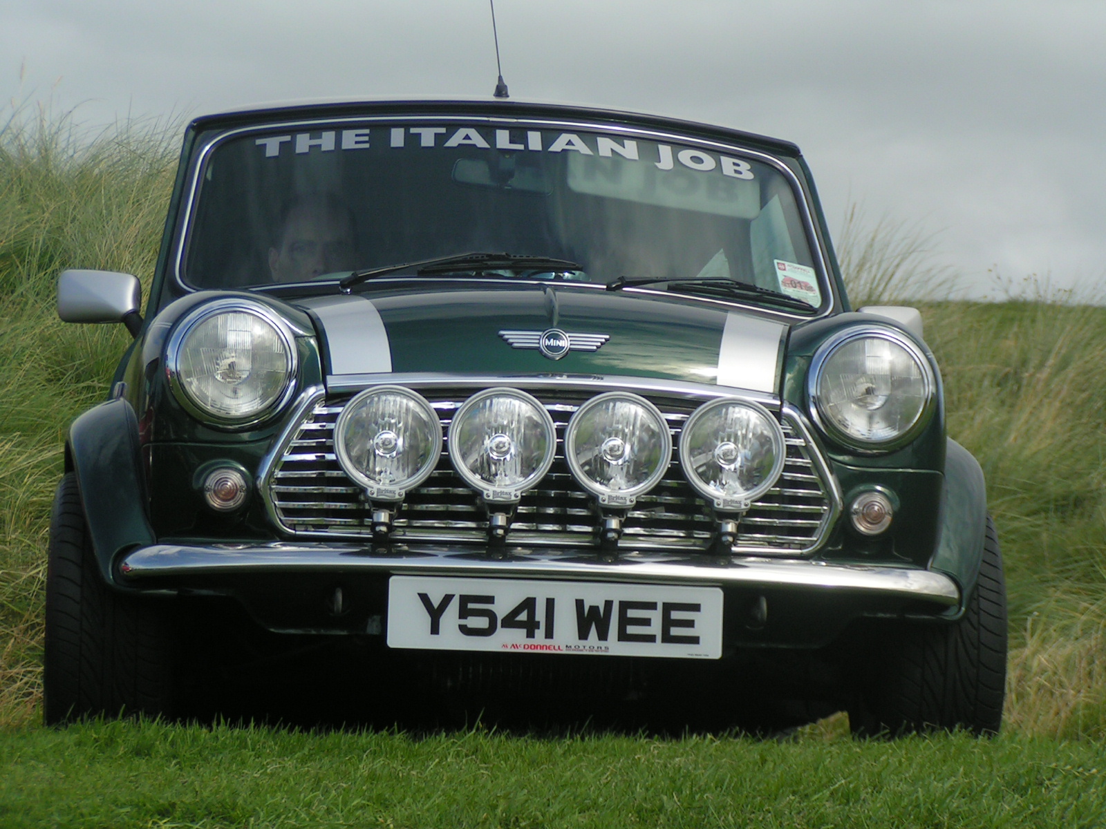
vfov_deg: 9.9
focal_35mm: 150
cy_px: 414
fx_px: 4793
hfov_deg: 13.2
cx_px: 553
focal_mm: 22.9
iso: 50
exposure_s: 1/1000
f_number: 3.5
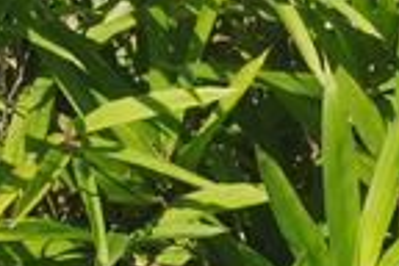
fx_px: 2538
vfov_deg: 6.0
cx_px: 230
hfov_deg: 9.0
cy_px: 162
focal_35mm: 229
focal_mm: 22
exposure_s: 1/200
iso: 100
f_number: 7.1
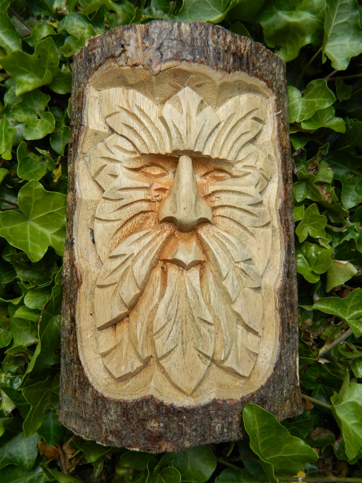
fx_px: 349
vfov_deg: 69.4
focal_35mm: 25
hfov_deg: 54.9
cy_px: 242
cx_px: 181
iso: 80
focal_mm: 4.5
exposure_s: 1/800
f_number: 3.1
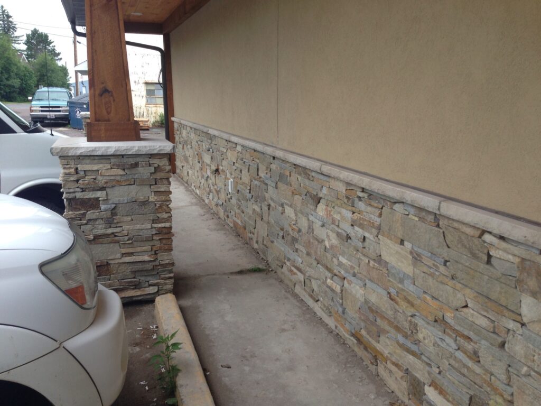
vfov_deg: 42.9
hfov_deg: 55.4
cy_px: 203
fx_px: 516
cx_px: 270
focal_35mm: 33
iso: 50
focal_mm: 4.13
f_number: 2.4
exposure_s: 1/158
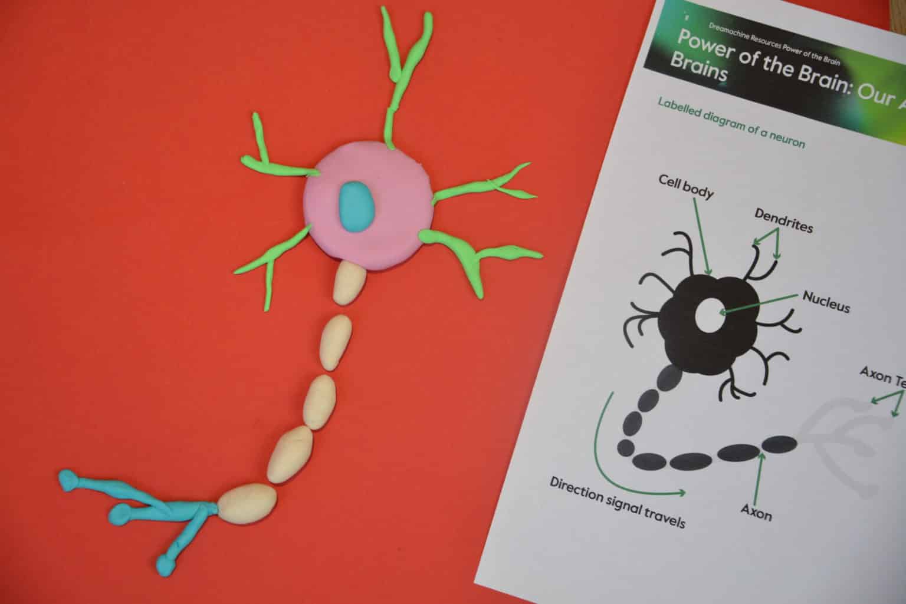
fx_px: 2266
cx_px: 453
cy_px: 302
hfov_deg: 22.6
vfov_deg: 15.2
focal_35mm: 90
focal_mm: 90
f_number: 5.3
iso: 720
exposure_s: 1/60
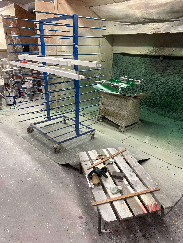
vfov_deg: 67.3
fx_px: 183
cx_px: 92
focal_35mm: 26
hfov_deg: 53.1
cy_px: 122
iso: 100
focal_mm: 5.7
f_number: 1.5
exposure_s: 1/100
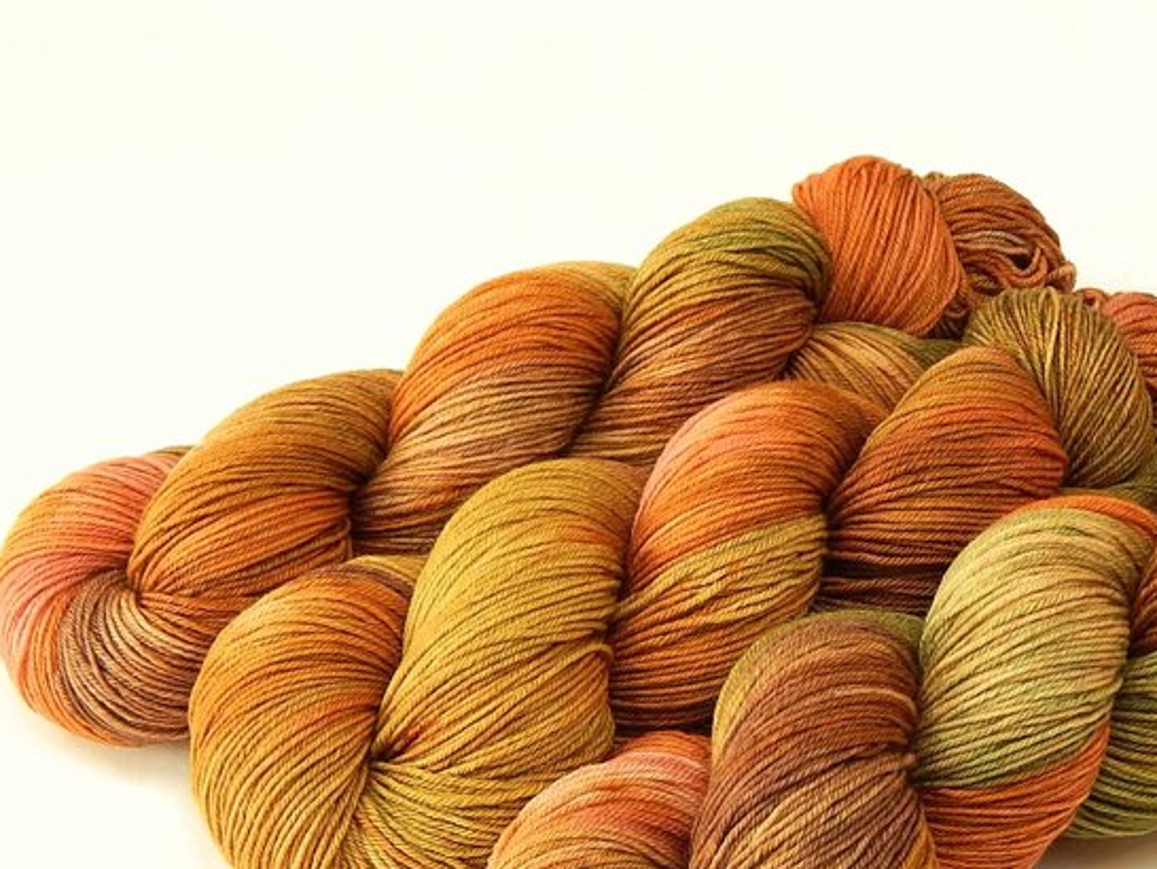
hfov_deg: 25.9
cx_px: 759
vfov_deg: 19.6
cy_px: 620
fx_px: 2508
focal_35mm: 75
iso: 125
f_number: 3.7
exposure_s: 1/40
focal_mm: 8.6
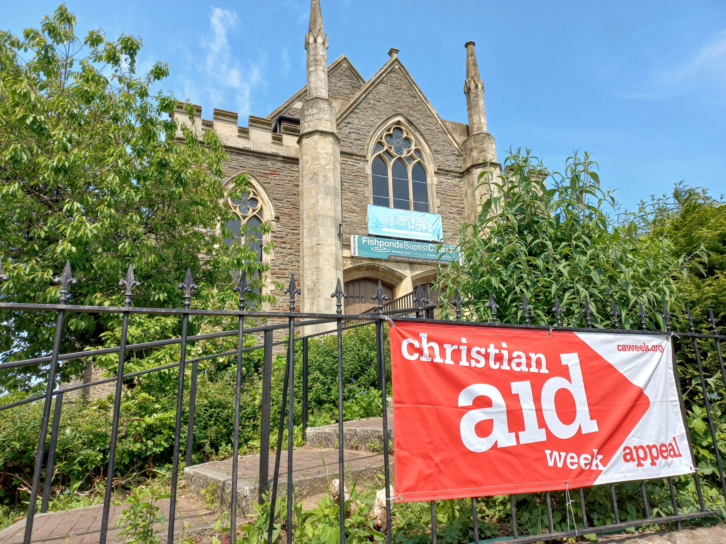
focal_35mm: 25
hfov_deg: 69.4
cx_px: 363
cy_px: 272
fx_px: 524
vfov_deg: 54.9
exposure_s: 1/479
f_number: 1.8
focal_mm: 4.6
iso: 25
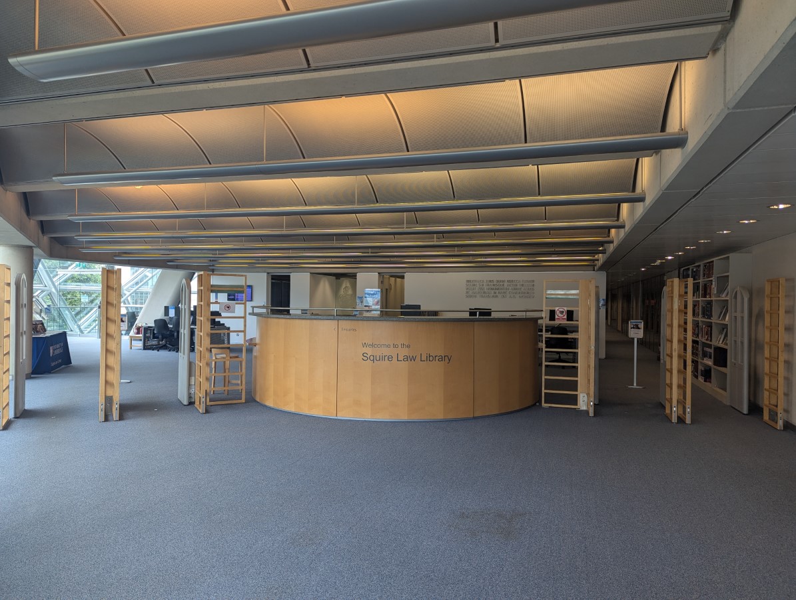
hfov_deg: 71.5
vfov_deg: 56.9
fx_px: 553
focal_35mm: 24
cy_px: 300
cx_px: 398
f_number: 1.85
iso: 50
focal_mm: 6.81
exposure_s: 1/100
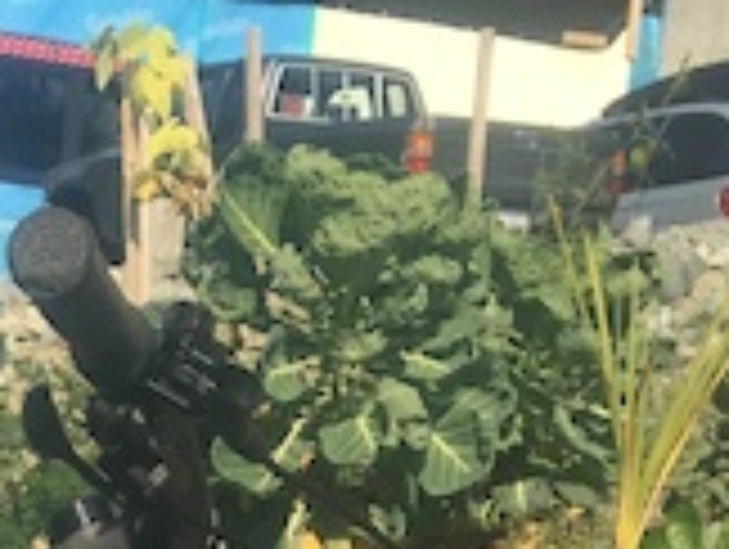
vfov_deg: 9.3
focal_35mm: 143
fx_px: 3016
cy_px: 1323
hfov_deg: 13.5
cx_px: -112
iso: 25
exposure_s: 1/1068
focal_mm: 4.15
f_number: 2.2
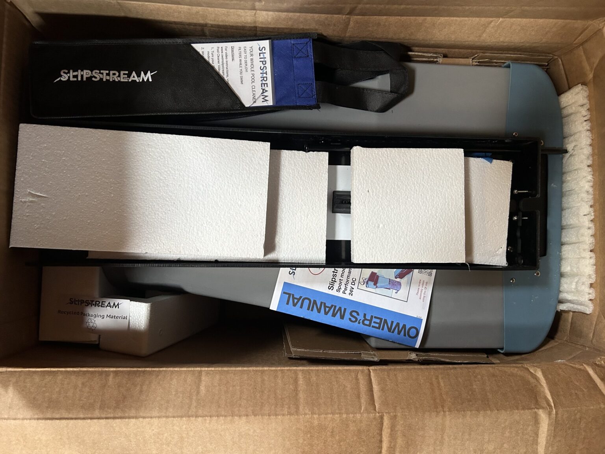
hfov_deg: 67.3
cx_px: 302
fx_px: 454
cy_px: 227
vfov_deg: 53.1
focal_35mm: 26
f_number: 1.5
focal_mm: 5.7
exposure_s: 1/60
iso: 250
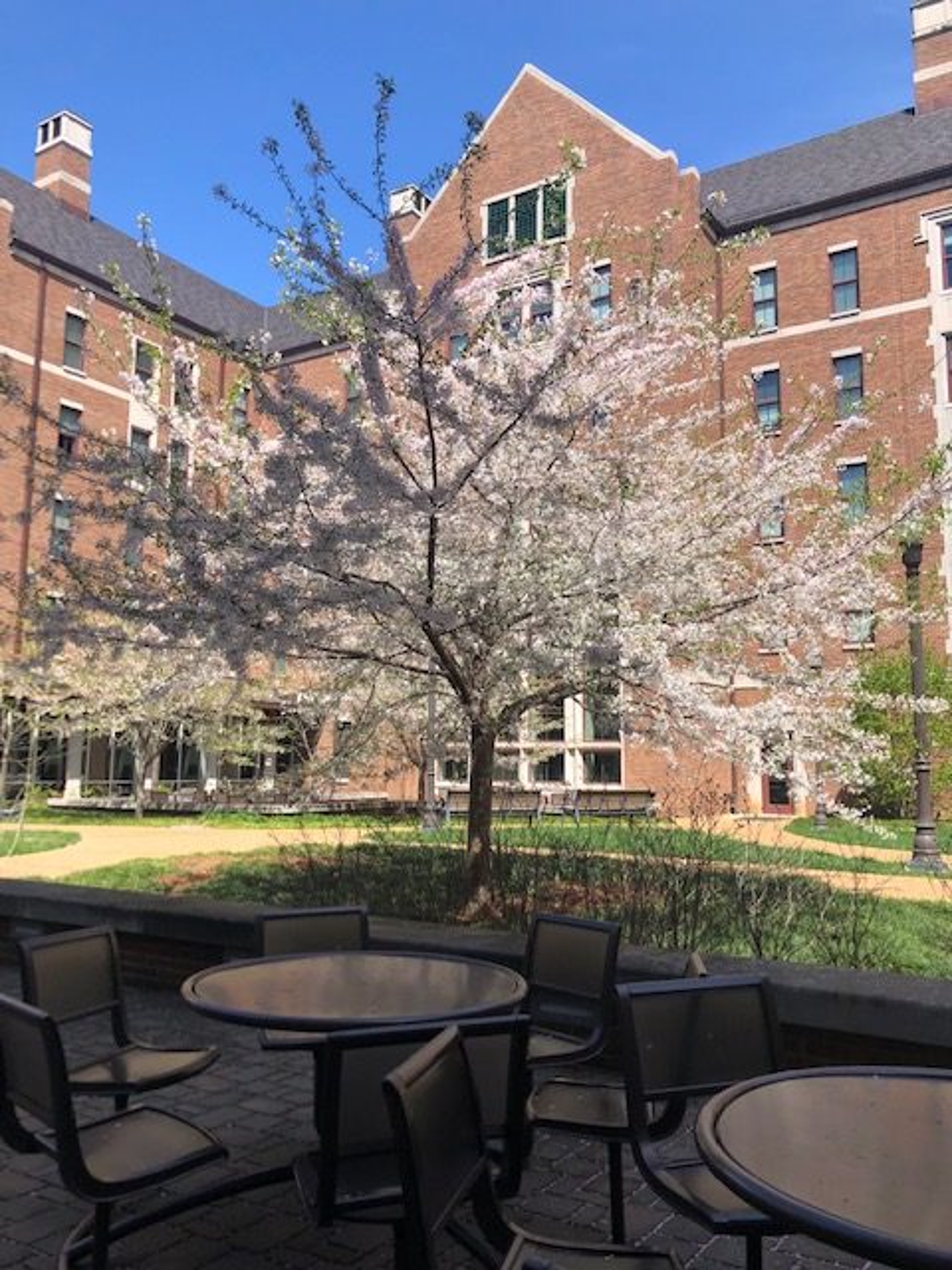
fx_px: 1027
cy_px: 635
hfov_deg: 49.7
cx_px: 476
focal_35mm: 28
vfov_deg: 63.4
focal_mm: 3.99
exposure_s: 1/1499
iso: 20
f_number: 1.8
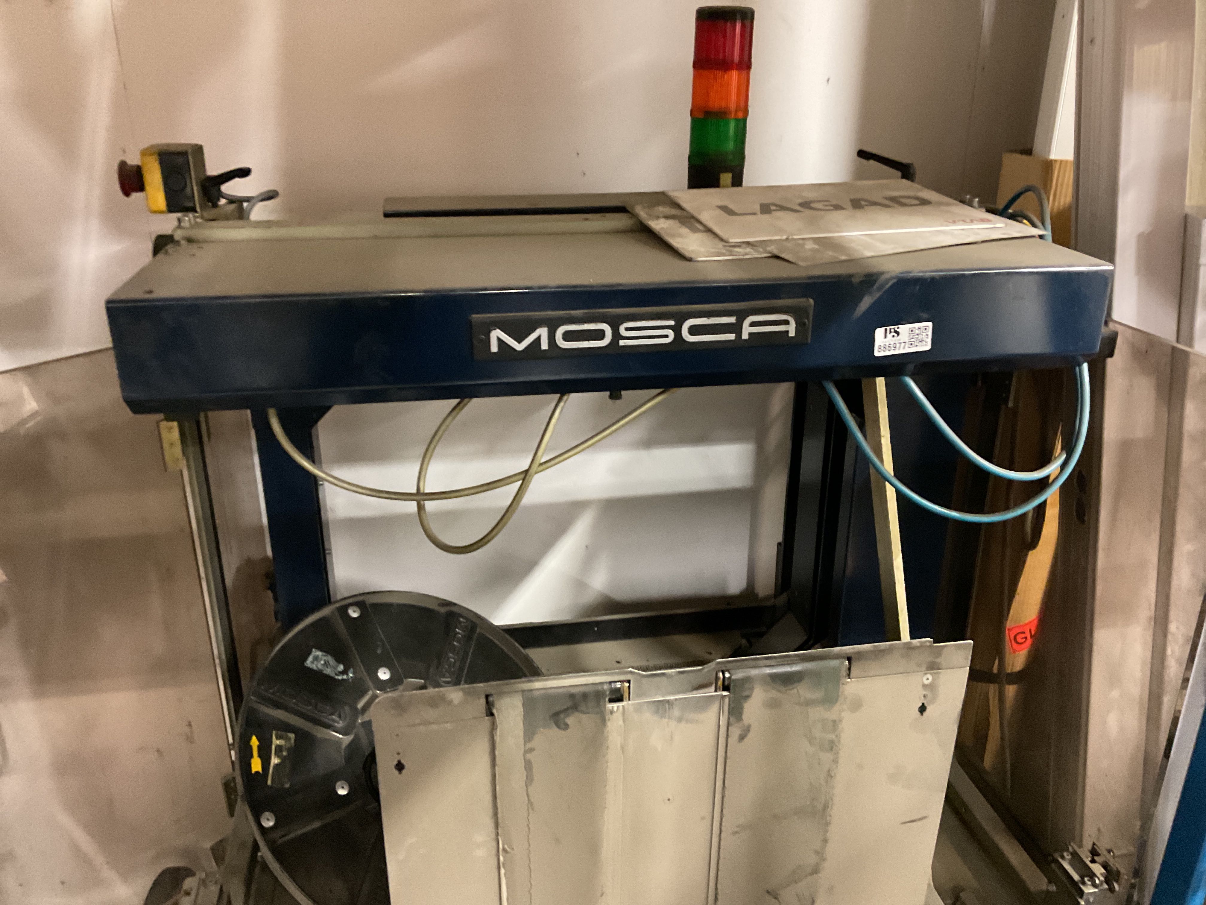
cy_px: 452
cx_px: 603
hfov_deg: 61.7
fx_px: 1011
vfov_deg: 48.2
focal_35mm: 29
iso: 500
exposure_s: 1/25
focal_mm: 3
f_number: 1.8
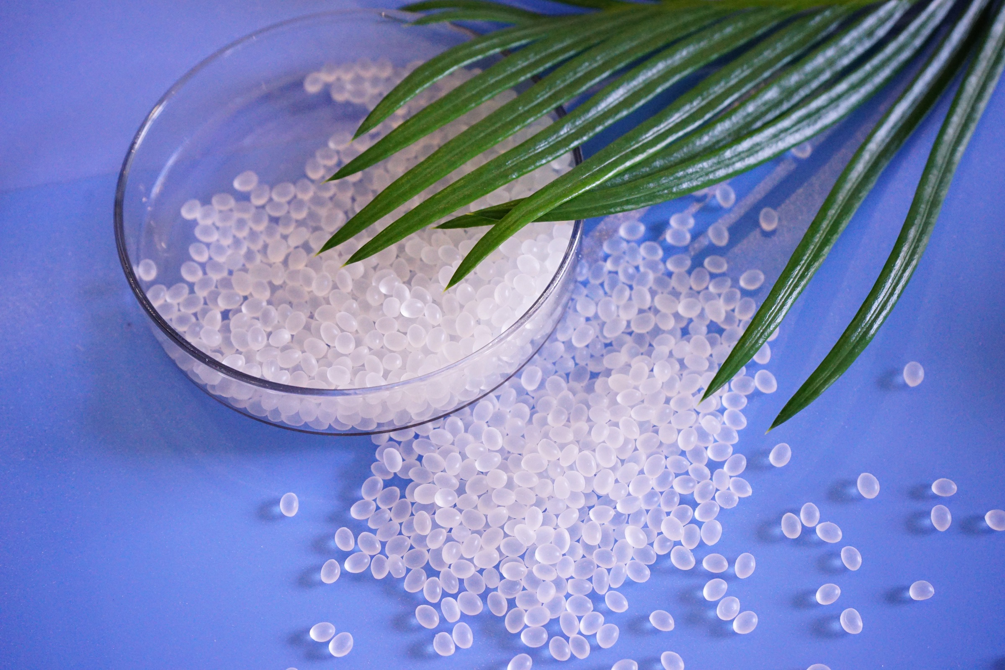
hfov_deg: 36.2
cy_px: 335
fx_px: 1535
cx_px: 502
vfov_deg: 24.6
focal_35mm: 55
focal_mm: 55
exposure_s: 1/80
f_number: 6.3
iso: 5000
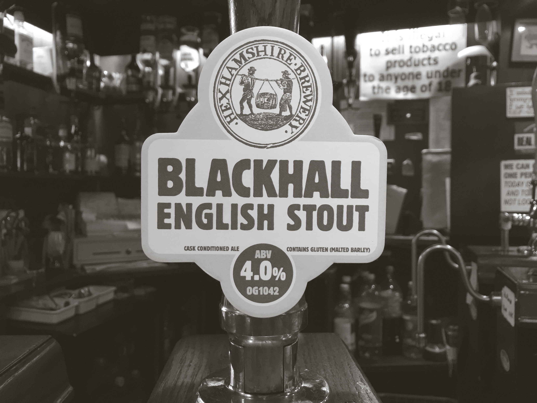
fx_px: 450
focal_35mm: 29
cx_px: 268
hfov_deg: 61.7
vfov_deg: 48.2
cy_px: 202
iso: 125
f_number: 2.2
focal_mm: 4.15
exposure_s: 1/33
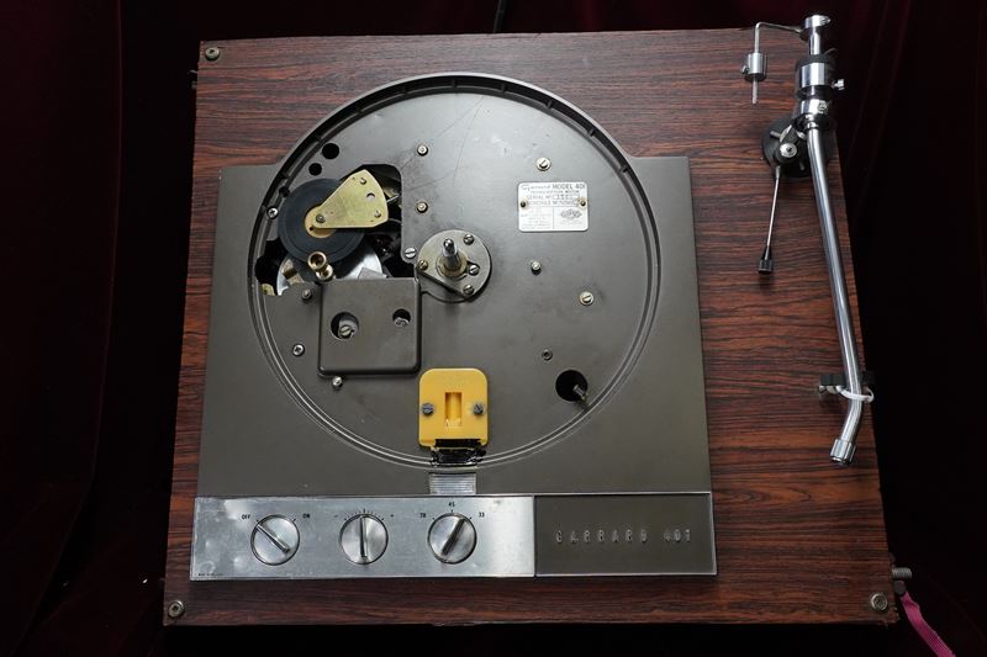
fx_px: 850
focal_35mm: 31
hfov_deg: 60.3
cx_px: 494
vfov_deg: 42.3
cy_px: 328
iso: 3200
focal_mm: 21
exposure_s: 1/500
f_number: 8
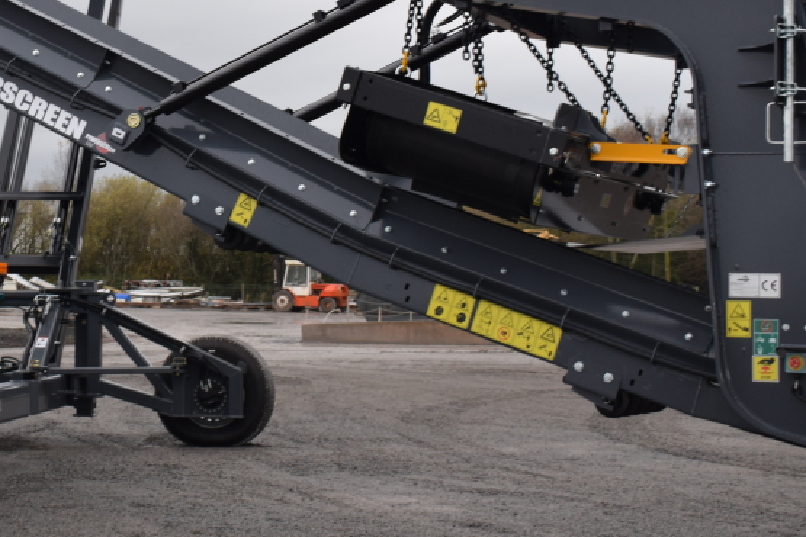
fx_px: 2106
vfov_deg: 14.5
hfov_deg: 21.2
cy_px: 106
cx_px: 84
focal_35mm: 94
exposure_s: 1/125
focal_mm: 29
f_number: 5.6
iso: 250
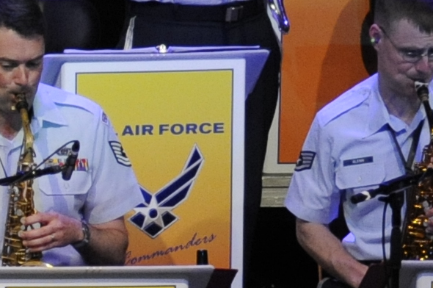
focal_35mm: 837
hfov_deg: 2.5
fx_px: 10056
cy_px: 165
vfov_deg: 1.6
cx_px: -103
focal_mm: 116
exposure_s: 1/80
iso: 2500
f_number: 4.8
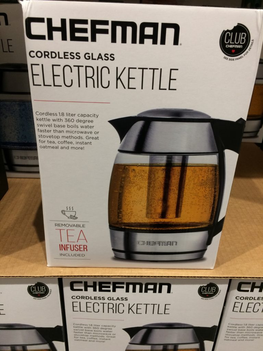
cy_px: 176
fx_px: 294
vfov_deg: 61.7
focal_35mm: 29
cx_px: 132
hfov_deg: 48.2
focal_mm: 4.15
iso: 125
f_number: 2.2
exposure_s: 1/30
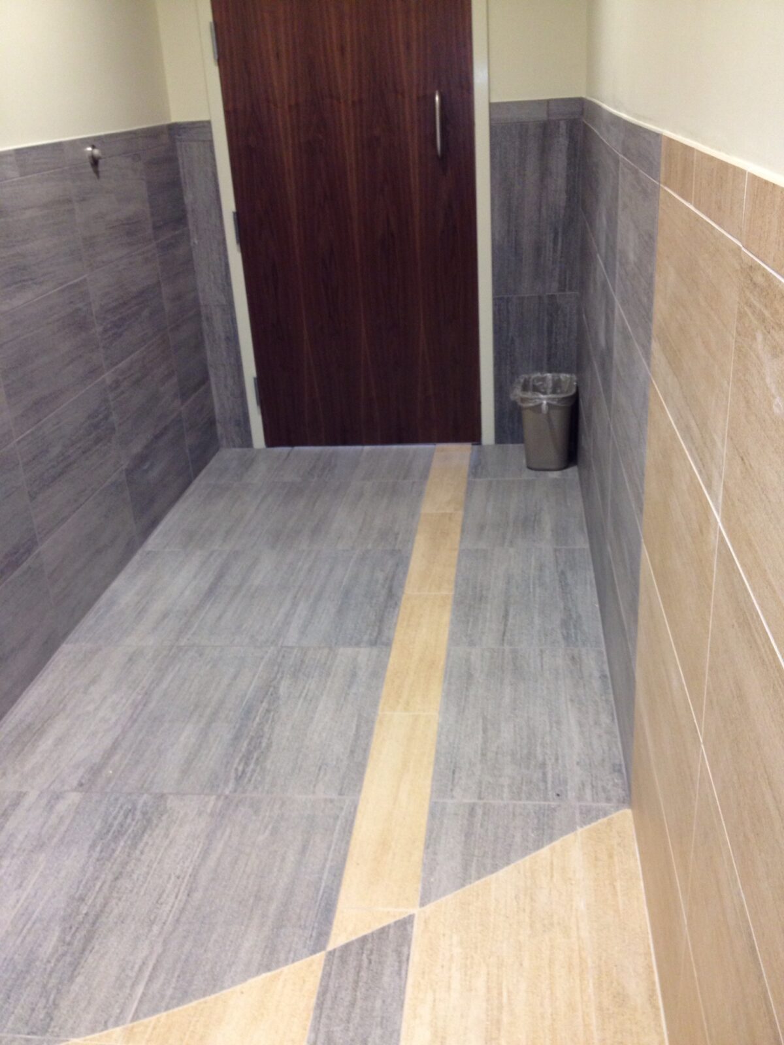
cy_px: 522
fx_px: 1057
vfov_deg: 52.6
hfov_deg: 40.7
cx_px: 392
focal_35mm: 35
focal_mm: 4.28
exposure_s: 1/20
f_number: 2.4
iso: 100
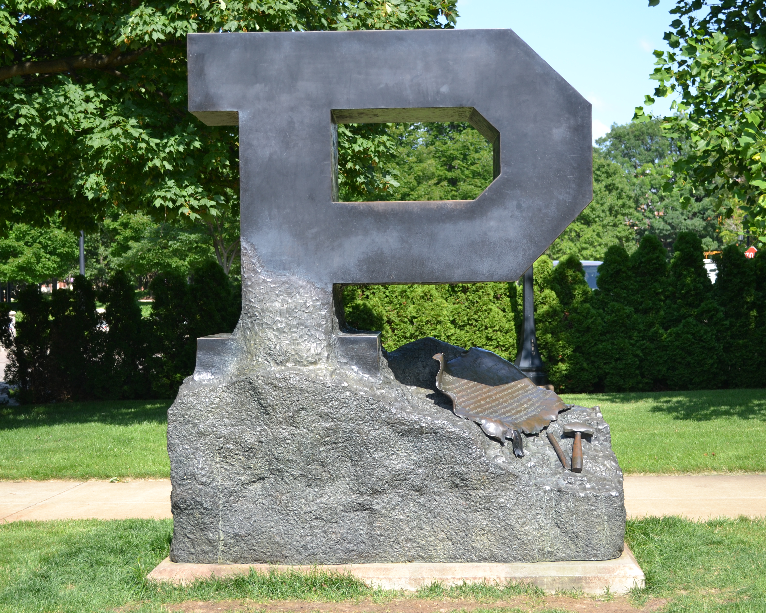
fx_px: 1350
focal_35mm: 60
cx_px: 397
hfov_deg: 31.7
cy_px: 306
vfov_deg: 25.6
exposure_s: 1/250
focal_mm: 35
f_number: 5.6
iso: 125
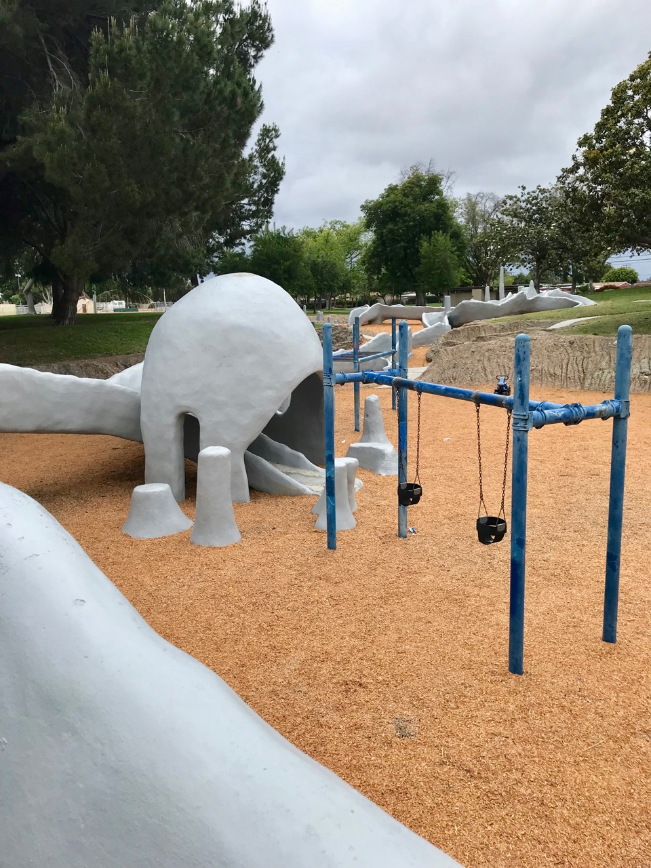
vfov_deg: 63.4
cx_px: 326
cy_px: 434
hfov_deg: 49.7
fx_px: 702
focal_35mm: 28
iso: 20
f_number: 1.8
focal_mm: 3.99
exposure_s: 1/1916
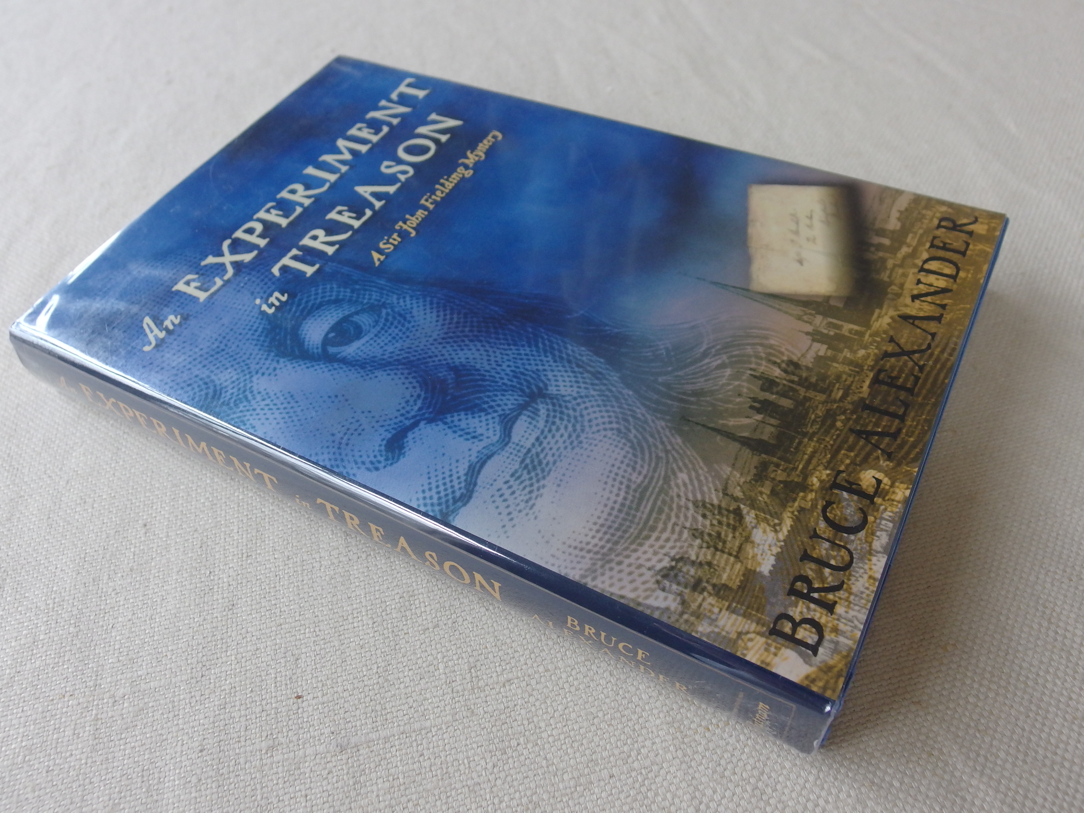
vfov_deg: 49.7
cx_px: 542
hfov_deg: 63.4
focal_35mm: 28
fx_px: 877
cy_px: 406
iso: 320
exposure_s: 1/45
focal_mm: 6
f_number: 2.8
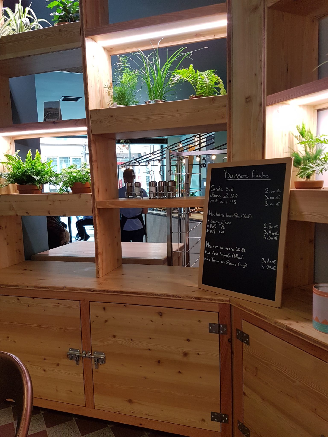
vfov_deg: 67.3
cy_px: 218
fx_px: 328
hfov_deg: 53.1
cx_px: 164
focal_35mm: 26
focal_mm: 4.2
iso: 125
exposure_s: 1/50
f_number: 1.7
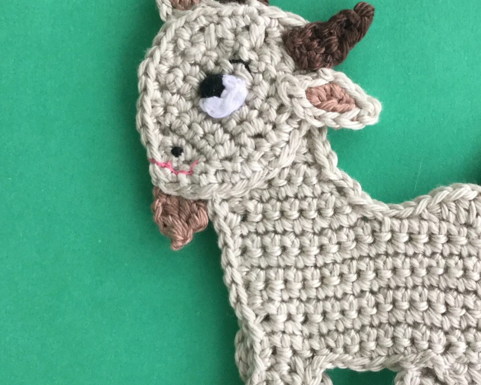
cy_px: 212
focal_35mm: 56
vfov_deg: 27.1
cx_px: 336
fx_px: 797
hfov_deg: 33.2
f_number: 2.4
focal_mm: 3.3
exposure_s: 1/33
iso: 64
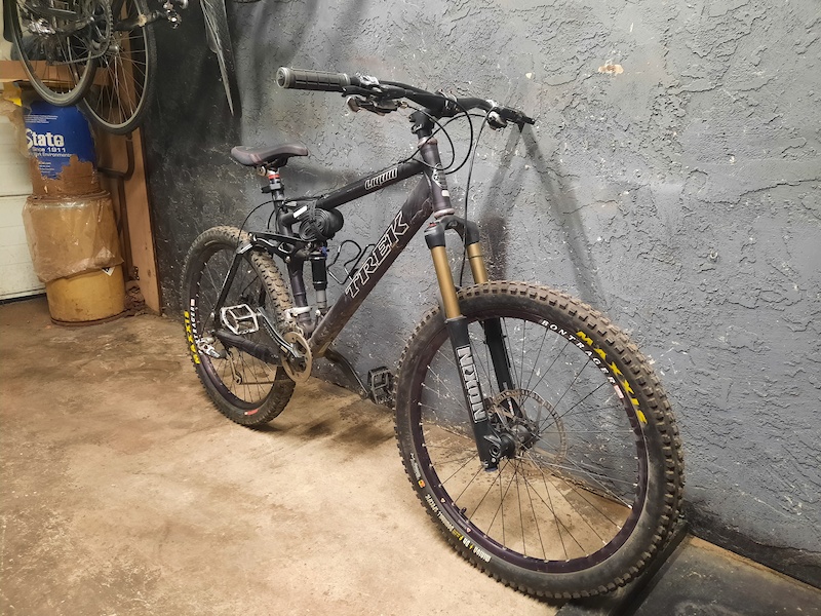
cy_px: 308
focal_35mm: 25
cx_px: 410
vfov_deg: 54.9
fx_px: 593
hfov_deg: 69.4
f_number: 2
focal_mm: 4.6
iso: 320
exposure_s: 1/24
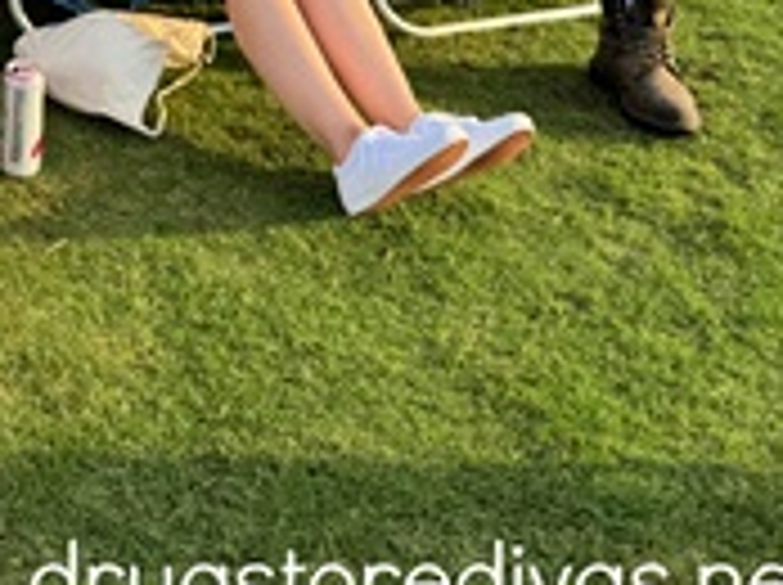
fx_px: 1559
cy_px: -196
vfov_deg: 19.4
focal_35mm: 69
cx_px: -279
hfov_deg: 24.1
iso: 80
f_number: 1.78
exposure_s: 1/1488
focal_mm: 6.76
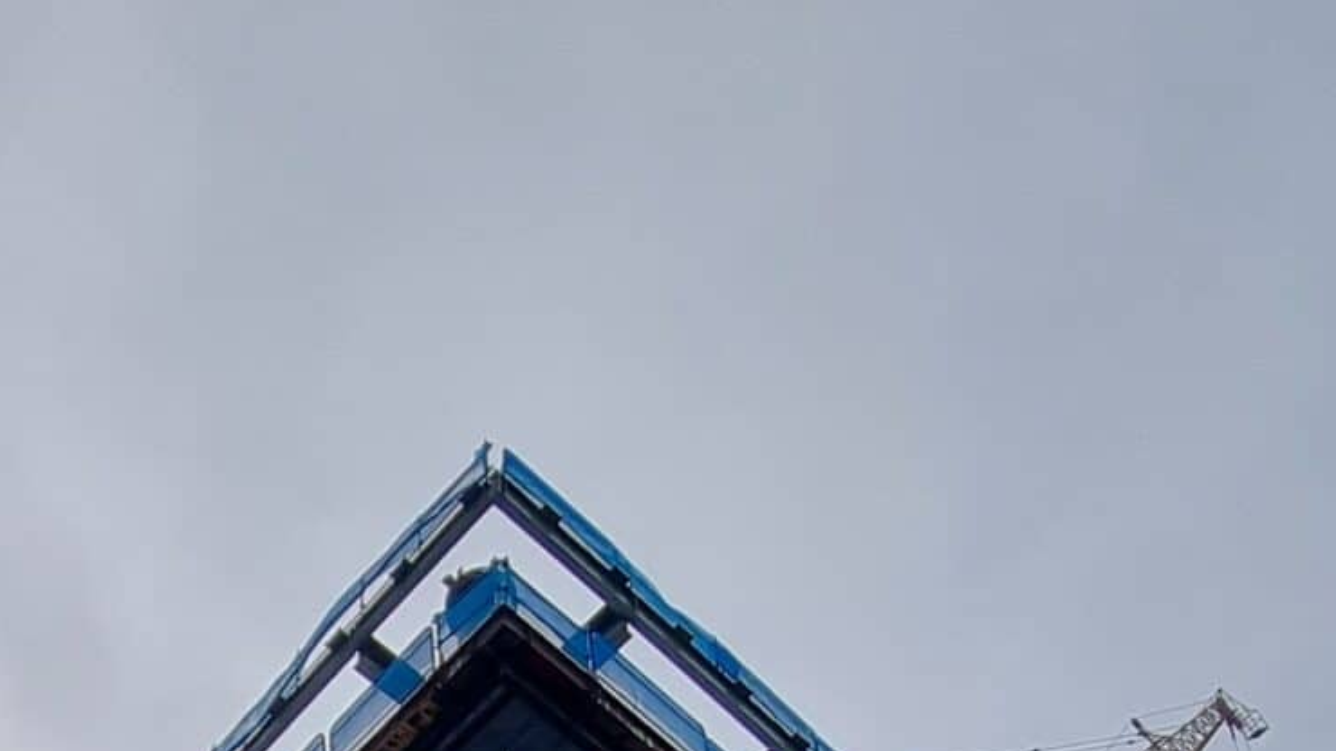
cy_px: 1701
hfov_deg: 40.0
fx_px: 1736
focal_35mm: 49
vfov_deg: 15.7
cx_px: 226
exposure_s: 1/3352
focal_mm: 2.2
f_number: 2.2
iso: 50
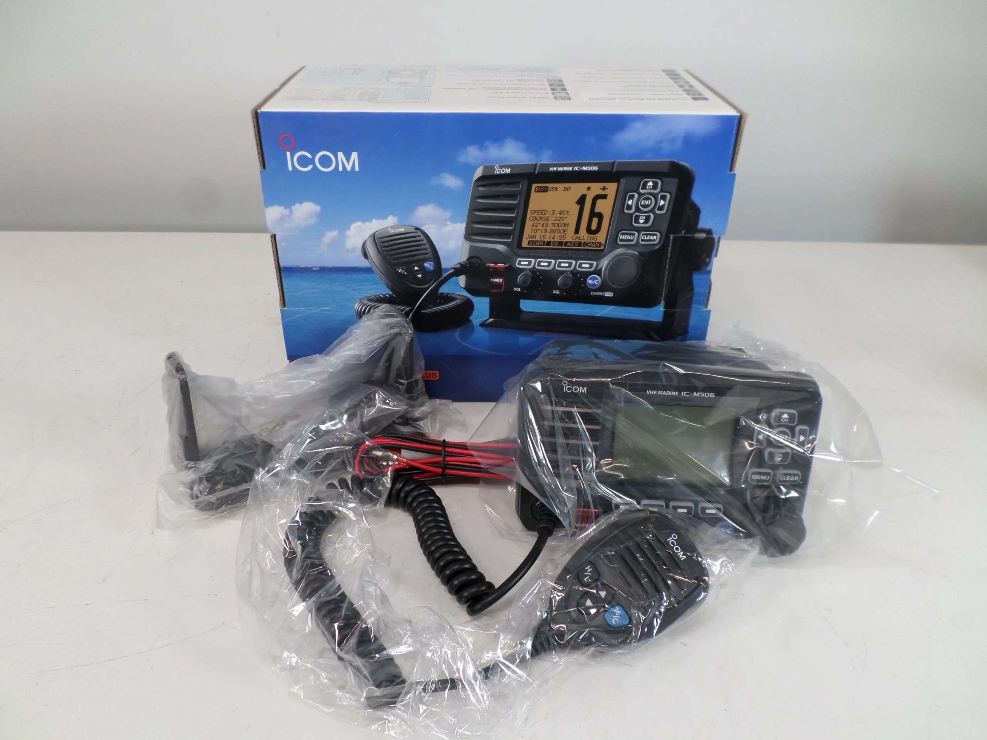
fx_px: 713
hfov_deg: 69.4
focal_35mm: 25
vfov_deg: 54.9
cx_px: 494
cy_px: 370
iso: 80
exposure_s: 1/60
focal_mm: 4.5
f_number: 2.5
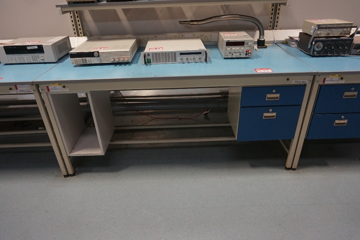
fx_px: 240
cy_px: 120
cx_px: 180
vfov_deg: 53.1
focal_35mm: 24
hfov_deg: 73.7
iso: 1600
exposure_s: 1/160
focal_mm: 16
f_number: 4
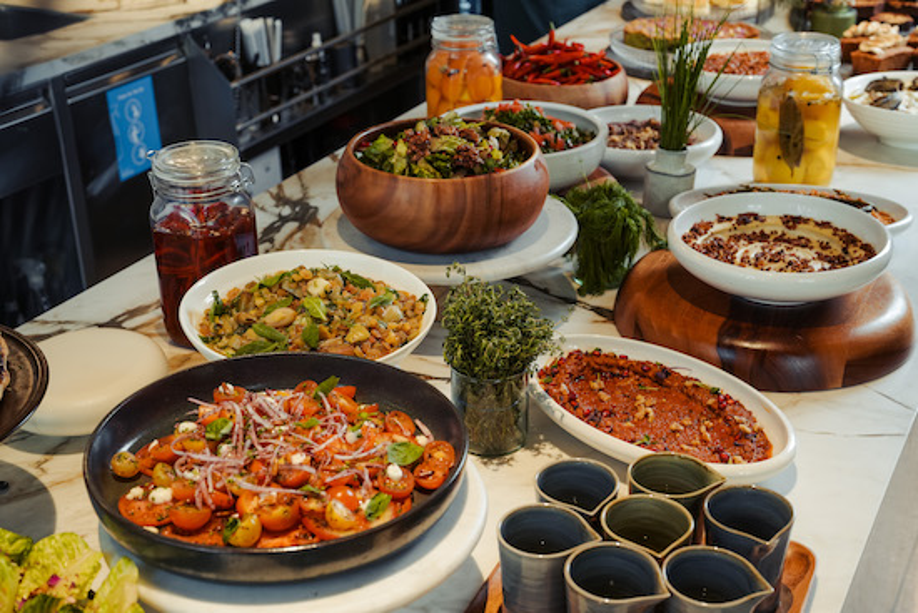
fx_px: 1275
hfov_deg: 39.6
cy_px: 306
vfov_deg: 27.0
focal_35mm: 50
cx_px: 459
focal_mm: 50
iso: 1000
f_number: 6.3
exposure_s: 1/100
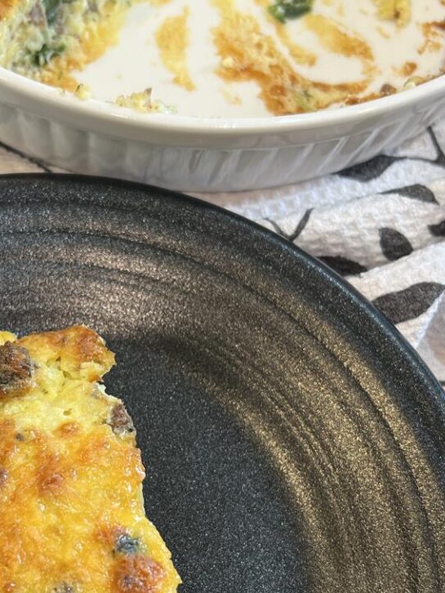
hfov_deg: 26.2
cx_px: 105
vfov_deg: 34.6
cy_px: 390
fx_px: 942
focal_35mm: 55
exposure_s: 1/60
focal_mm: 5.7
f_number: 1.5
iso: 80
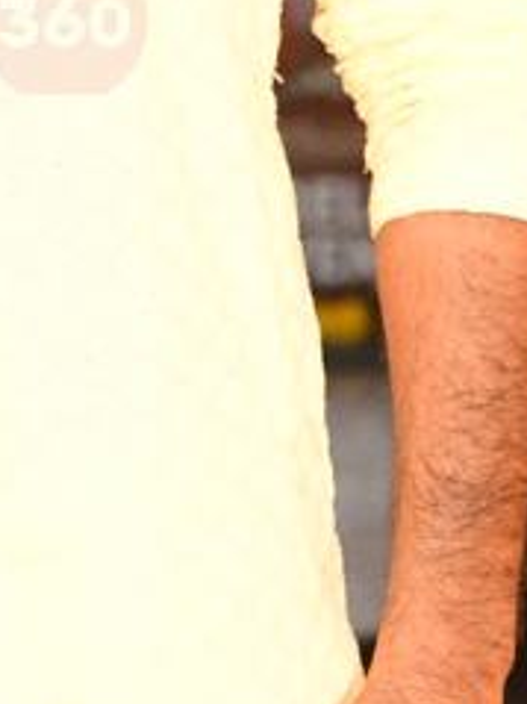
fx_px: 7497
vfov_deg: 5.4
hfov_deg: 4.0
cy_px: 21
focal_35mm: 369
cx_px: -221
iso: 3200
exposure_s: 1/125
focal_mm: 85
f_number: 5
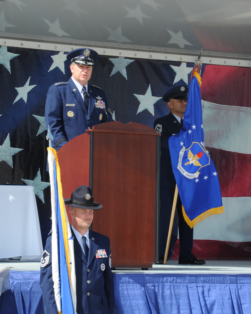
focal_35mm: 192
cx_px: 126
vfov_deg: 10.1
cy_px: 144
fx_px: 1783
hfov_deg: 8.1
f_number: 18
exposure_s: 1/250
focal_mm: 120
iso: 800
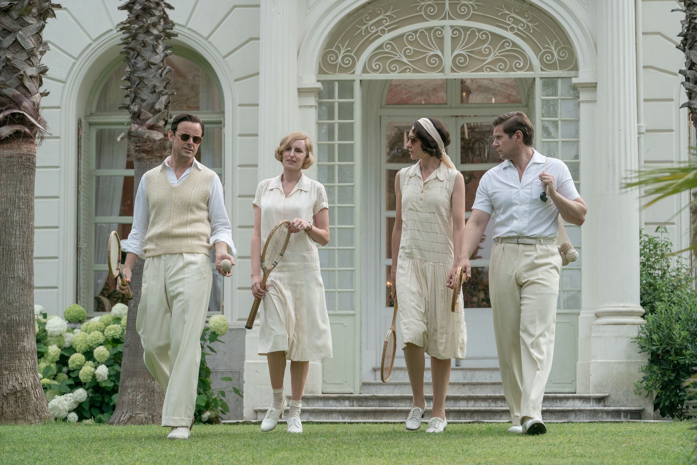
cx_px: 348
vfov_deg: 13.2
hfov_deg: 19.6
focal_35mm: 104
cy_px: 232
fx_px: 2013
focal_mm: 104
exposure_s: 1/1000
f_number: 6.3
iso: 800
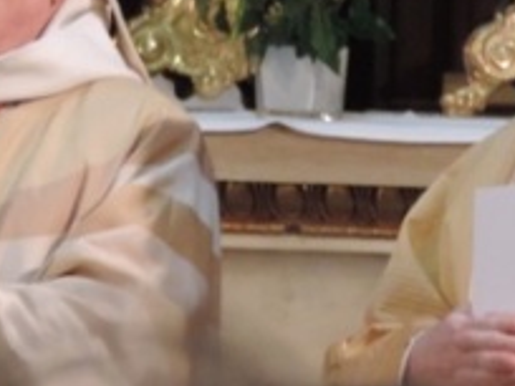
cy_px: -179
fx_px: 11218
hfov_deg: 2.6
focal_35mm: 754
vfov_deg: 2.0
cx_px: 48
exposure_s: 1/10
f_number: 4.6
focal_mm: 35.6
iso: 800
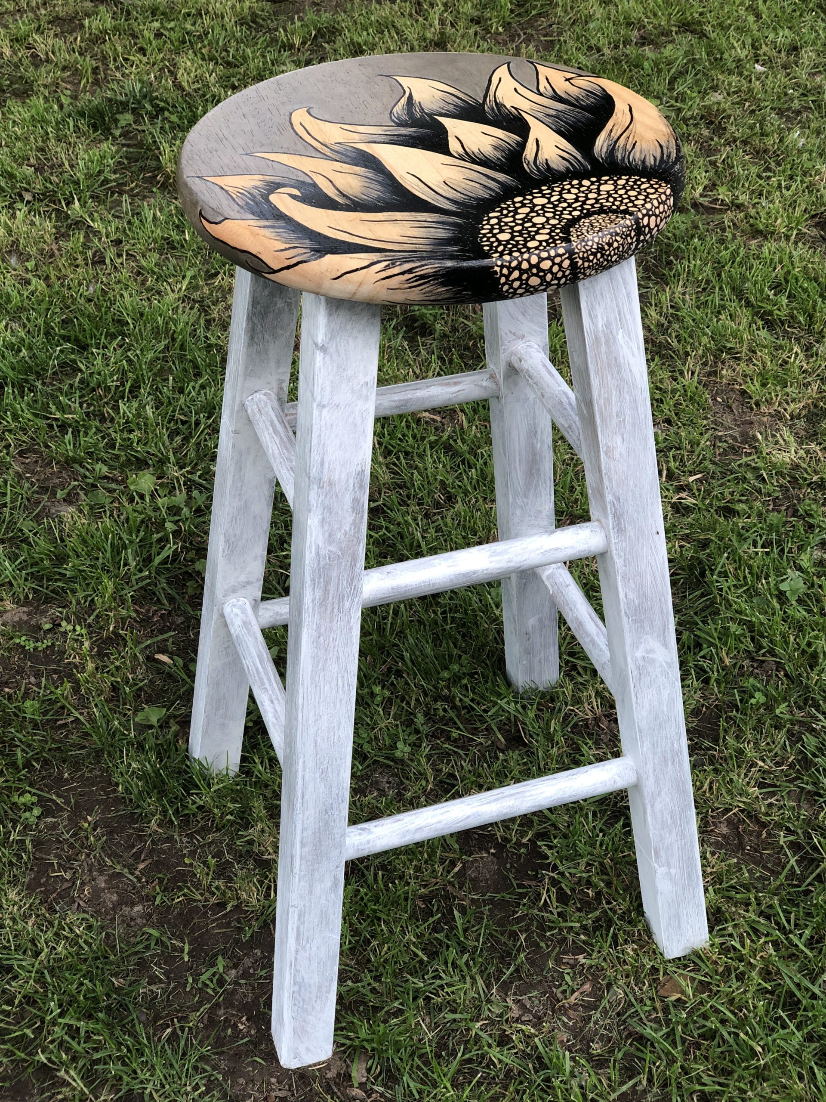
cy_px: 551
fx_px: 1654
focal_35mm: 52
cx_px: 413
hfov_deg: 28.0
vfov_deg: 36.8
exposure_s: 1/60
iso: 32
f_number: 2.4
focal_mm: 6
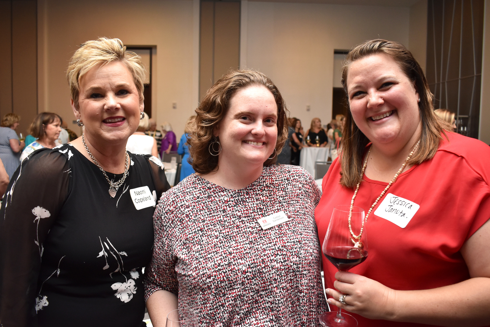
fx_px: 429
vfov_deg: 41.7
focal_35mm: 32
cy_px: 164
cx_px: 245
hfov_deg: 59.5
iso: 800
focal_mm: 21
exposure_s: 1/125
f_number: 3.8
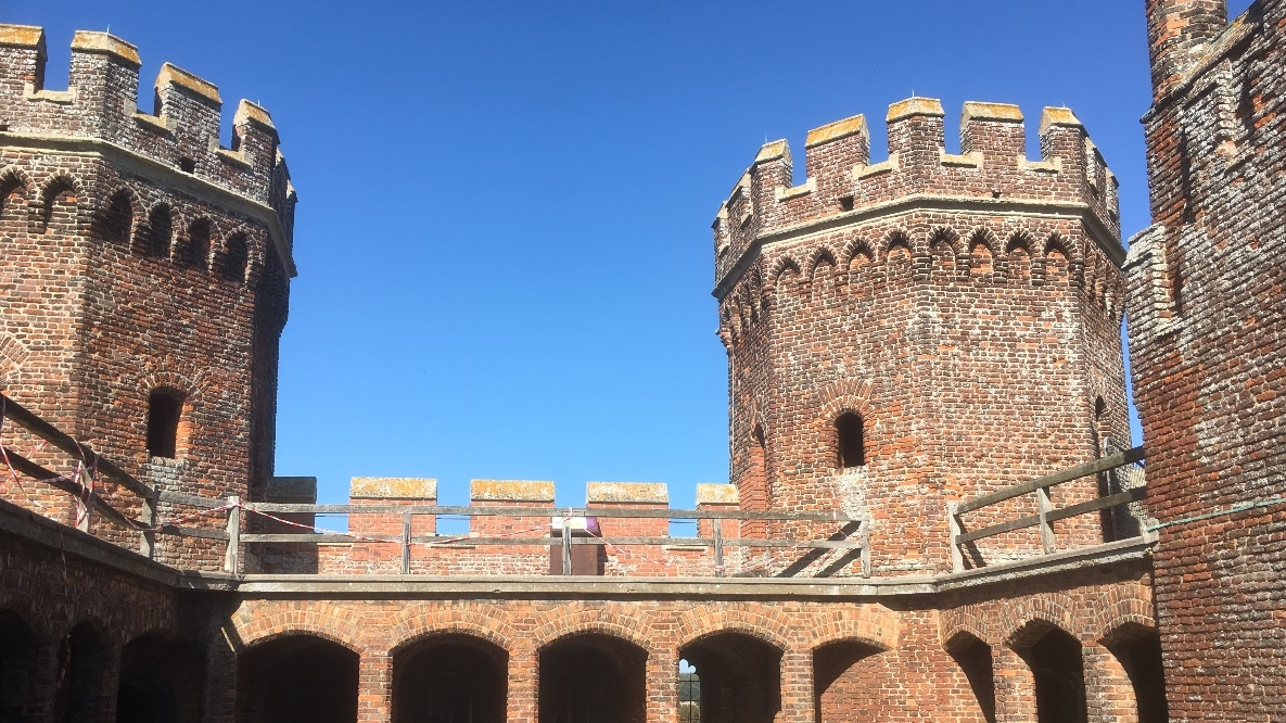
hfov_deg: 61.0
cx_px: 639
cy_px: 470
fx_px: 1091
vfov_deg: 36.4
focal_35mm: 32
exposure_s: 1/1083
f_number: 2.2
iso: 25
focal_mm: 4.15
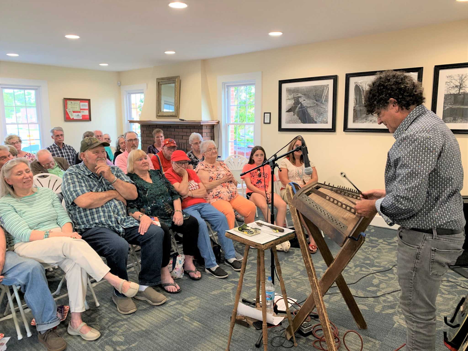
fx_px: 352
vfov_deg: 53.1
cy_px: 176
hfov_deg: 67.3
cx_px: 234
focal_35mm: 26
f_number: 1.8
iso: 160
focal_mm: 4.25
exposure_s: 1/60
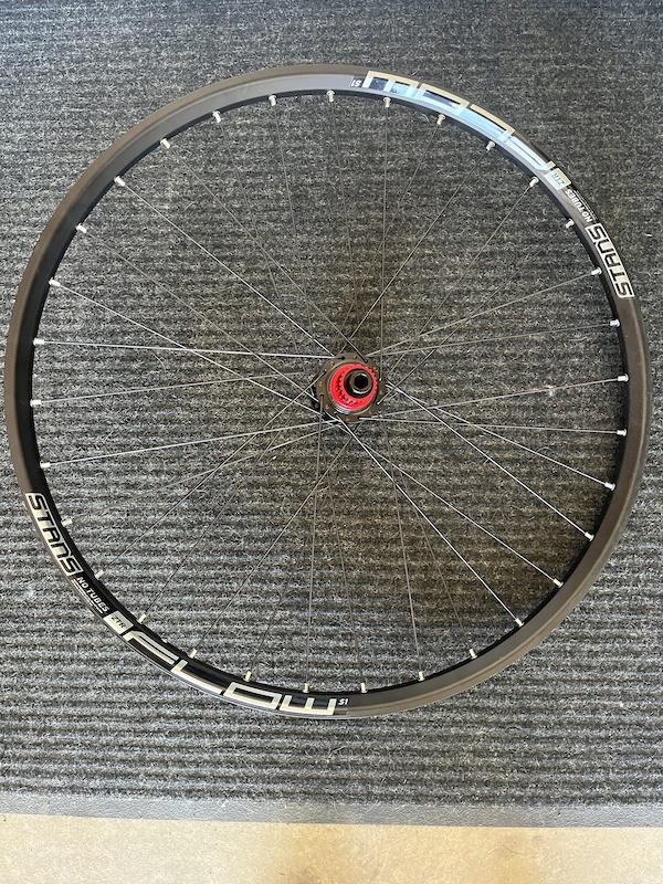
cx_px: 332
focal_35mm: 26
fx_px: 664
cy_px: 442
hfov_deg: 53.1
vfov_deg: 67.3
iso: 500
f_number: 1.6
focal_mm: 5.1
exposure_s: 1/60
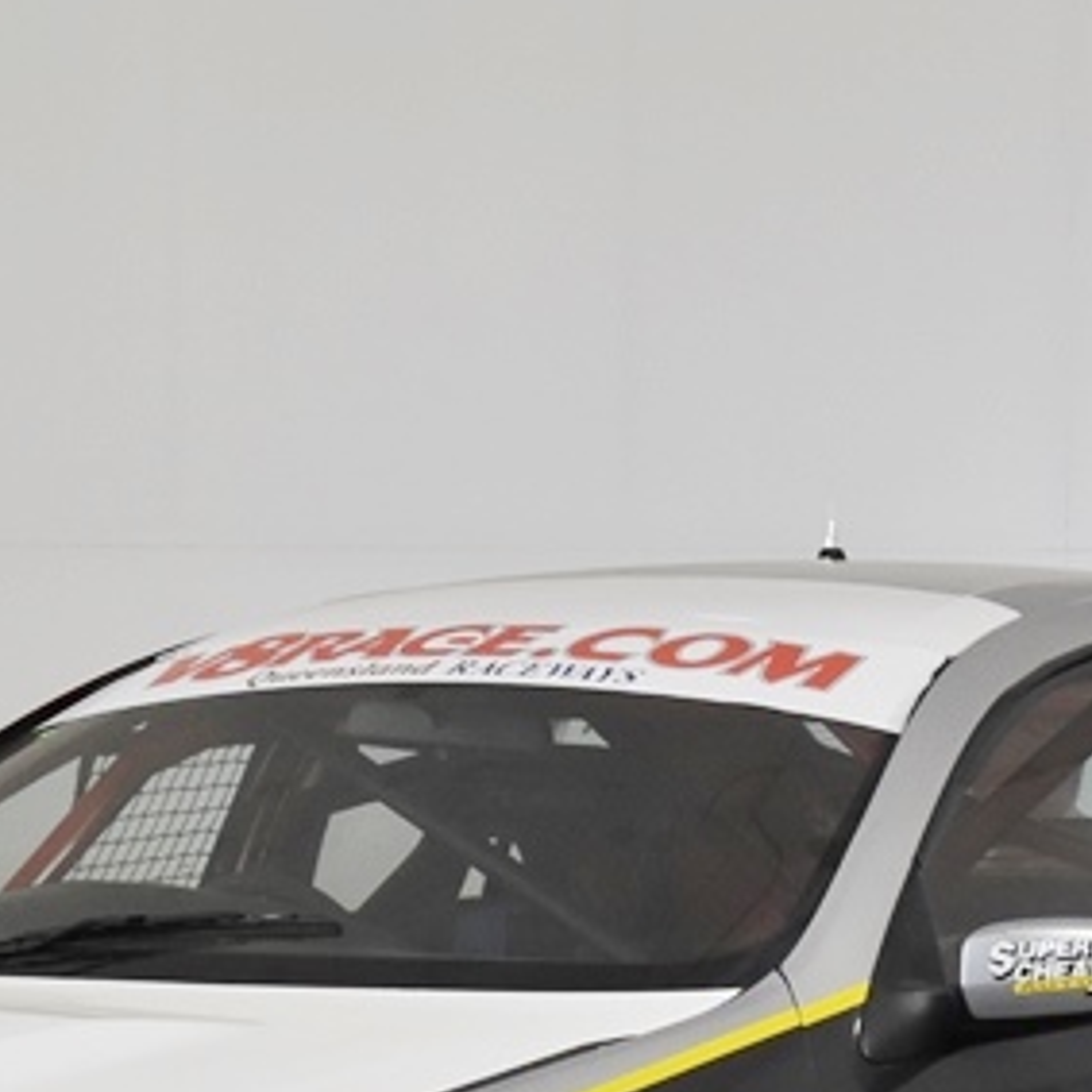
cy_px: 1121
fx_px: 5603
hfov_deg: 11.1
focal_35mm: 157
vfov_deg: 11.0
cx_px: 390
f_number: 9
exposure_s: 1/320
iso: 1600
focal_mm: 34
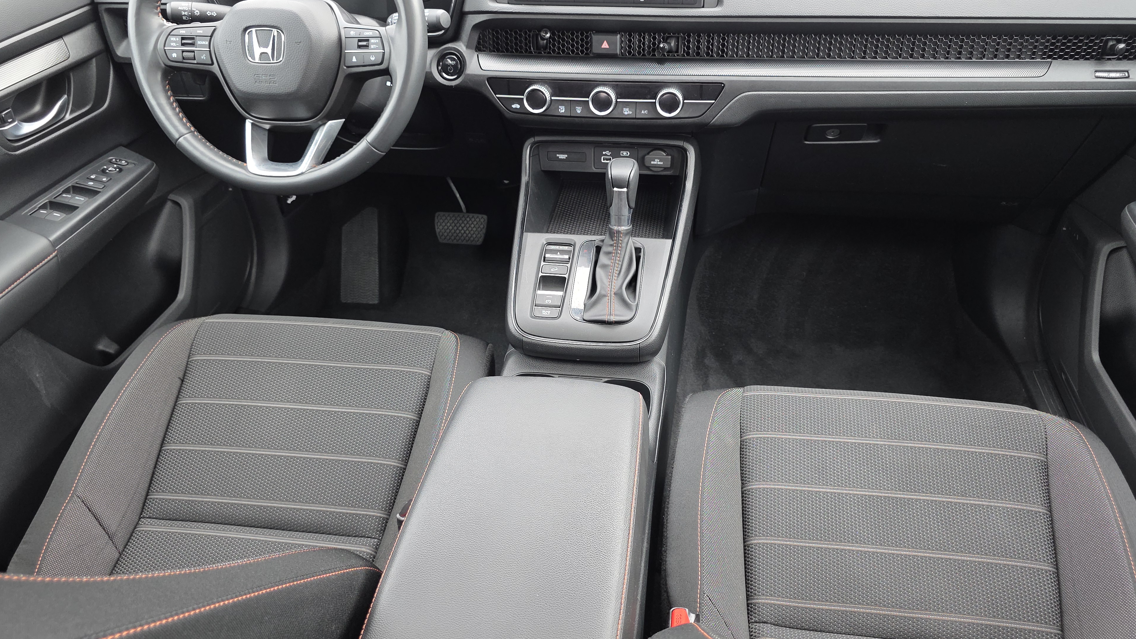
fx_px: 783
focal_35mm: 26
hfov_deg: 71.9
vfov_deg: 44.4
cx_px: 587
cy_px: 308
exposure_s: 1/180
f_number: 1.7
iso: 64
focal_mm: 6.3
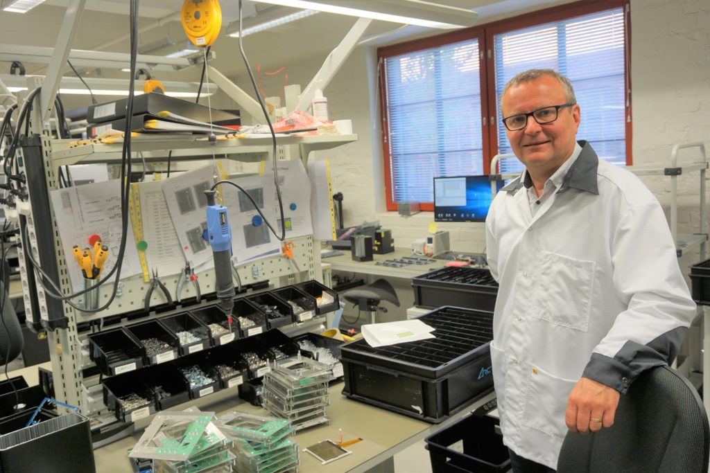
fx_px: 621
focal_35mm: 32
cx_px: 355
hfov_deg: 59.5
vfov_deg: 41.7
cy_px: 236
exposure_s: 1/60
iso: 200
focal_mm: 21
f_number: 4
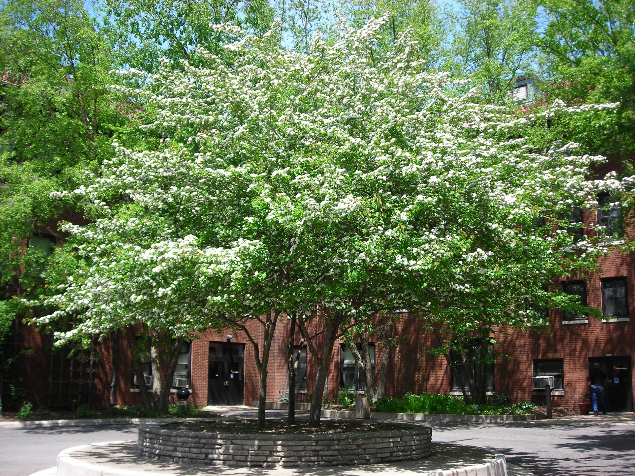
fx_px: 752
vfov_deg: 35.1
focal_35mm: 41
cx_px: 318
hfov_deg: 45.8
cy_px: 238
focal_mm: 6.8
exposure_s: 1/257
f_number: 3.3
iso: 50
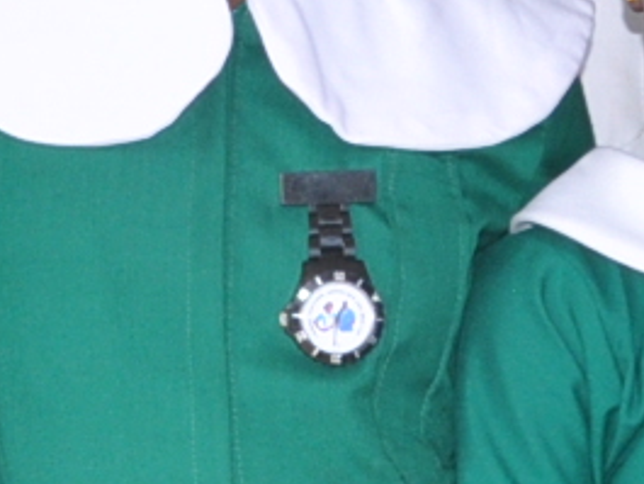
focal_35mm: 245
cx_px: -207
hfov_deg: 8.0
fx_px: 4558
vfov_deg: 6.1
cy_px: 326
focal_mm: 21
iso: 400
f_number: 14
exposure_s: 1/60
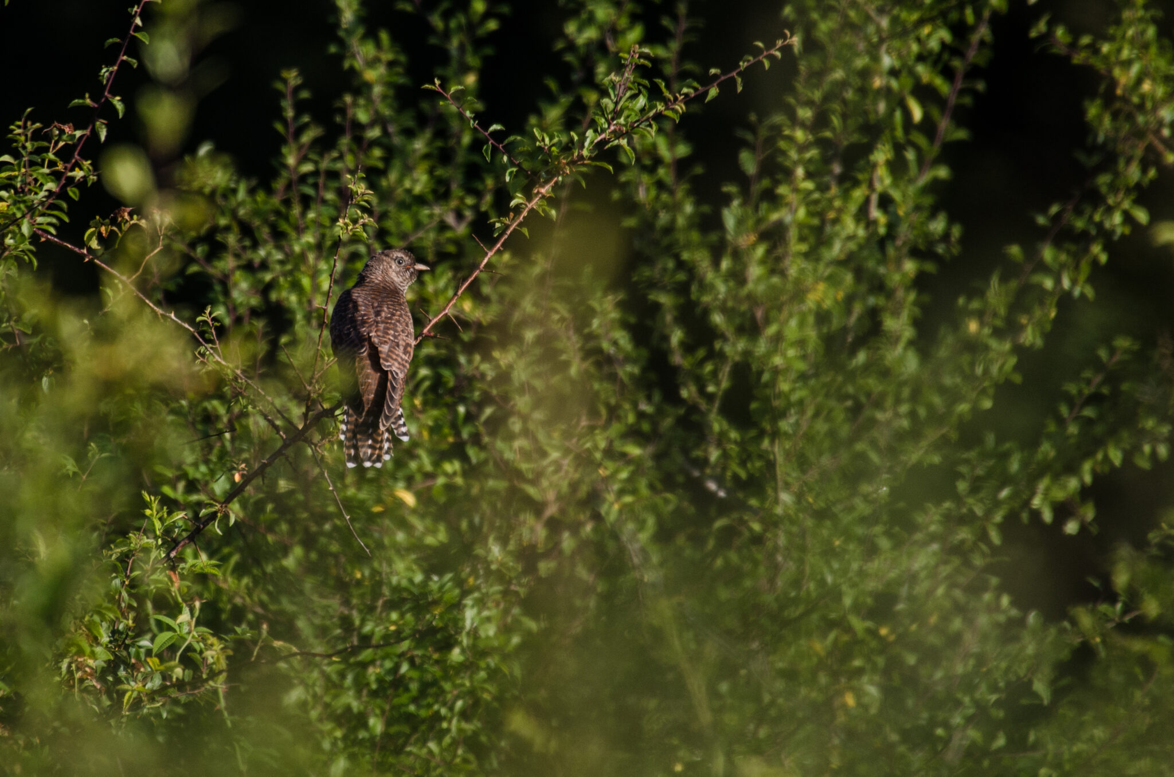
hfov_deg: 2.8
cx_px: 587
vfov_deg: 1.8
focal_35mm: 750
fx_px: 24405
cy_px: 388
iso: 560
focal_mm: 500
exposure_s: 1/1000
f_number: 6.3
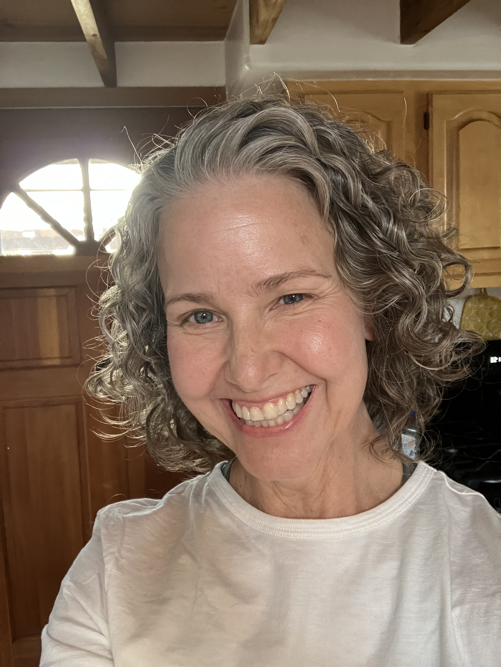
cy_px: 334
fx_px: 617
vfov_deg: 56.8
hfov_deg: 44.2
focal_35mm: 32
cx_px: 250
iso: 250
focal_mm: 2.87
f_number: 2.2
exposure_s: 1/60
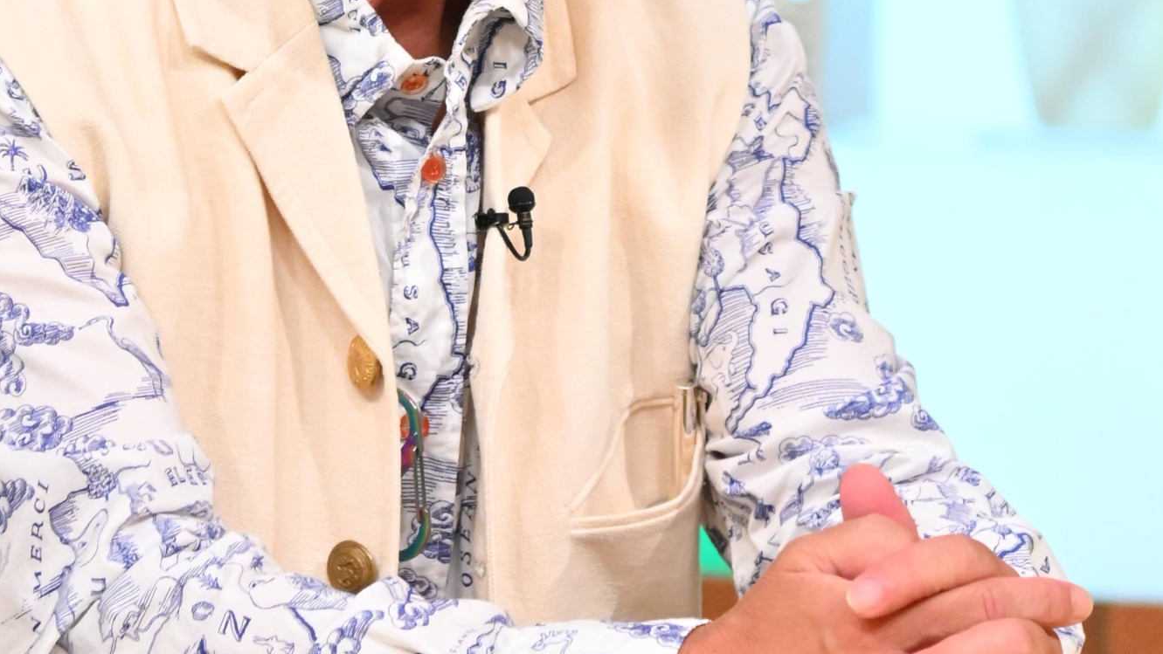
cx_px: 474
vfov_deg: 3.6
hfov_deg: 6.3
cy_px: -16
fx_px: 10486
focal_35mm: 340
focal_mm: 120
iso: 3200
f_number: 5
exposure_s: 1/320
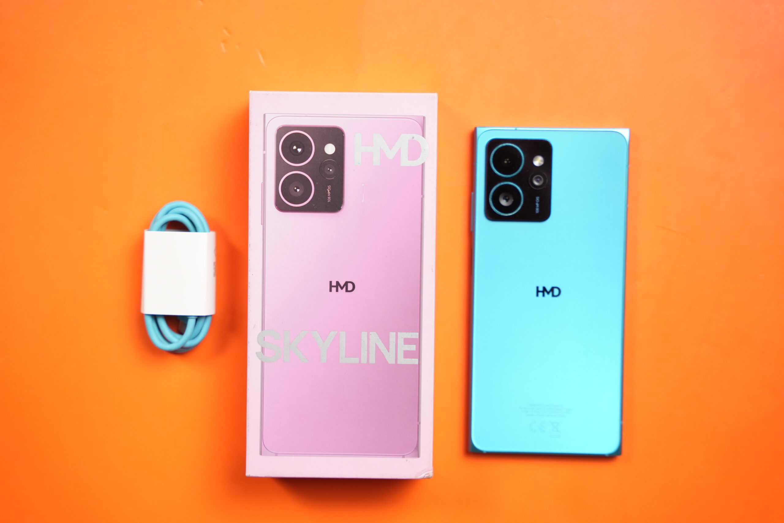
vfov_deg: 19.5
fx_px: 1524
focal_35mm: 70
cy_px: 262
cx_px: 392
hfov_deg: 28.8
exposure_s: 1/125
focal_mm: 70
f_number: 3.2
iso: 640
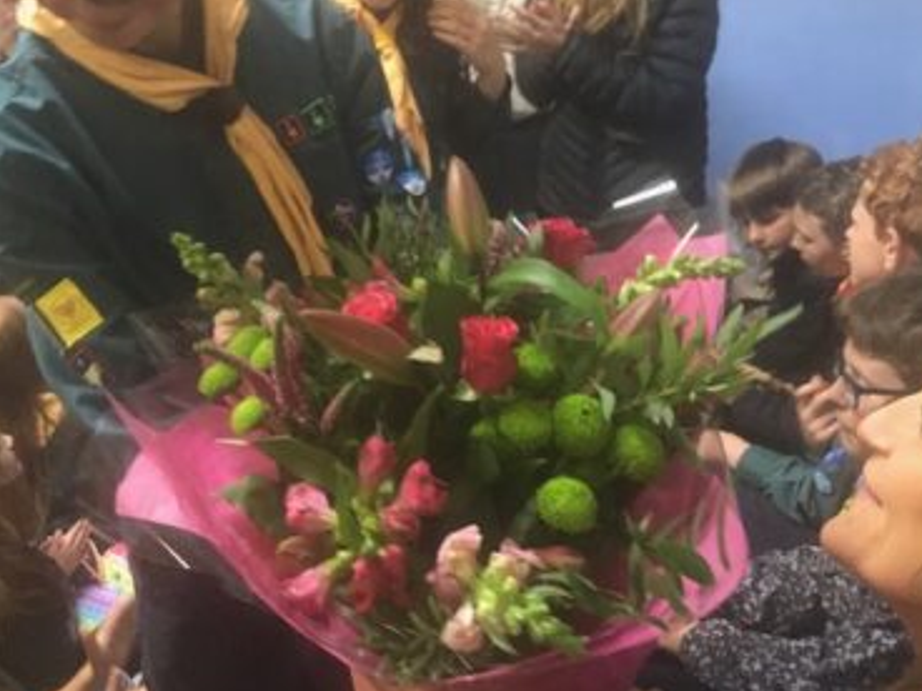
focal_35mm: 38
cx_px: 501
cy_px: 344
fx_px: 1012
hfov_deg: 48.9
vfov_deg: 37.7
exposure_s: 1/13
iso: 100
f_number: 1.8
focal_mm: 3.99
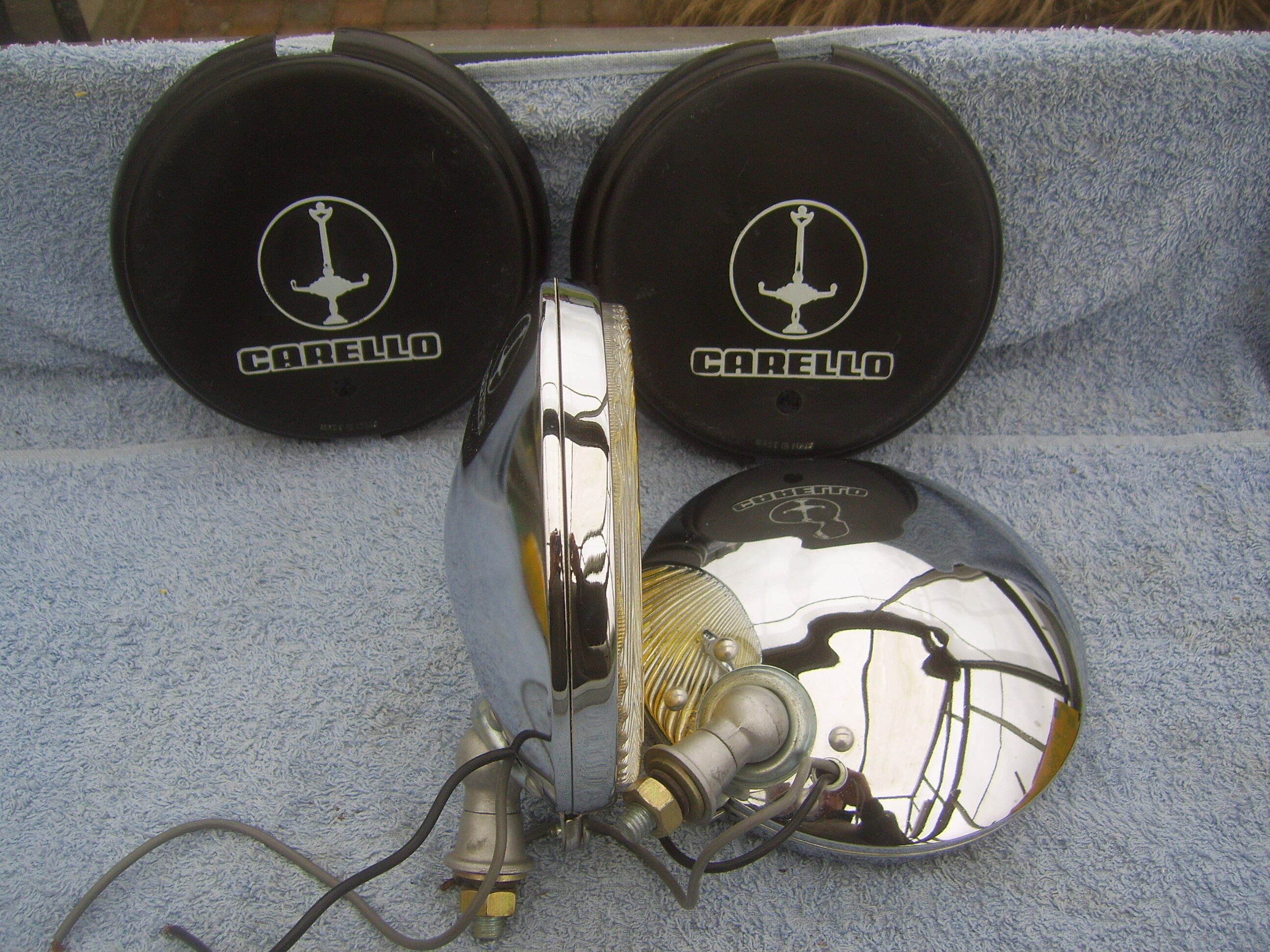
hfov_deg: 49.0
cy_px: 476
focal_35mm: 38
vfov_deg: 37.7
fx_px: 1394
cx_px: 635
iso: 50
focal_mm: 7.8
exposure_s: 1/80
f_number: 3.2
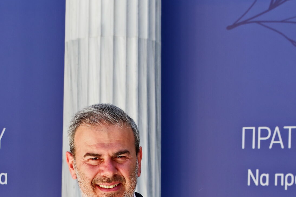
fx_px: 1176
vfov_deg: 9.5
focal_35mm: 143
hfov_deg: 14.3
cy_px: 201
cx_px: 104
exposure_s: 1/160
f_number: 7.1
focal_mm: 40
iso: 200
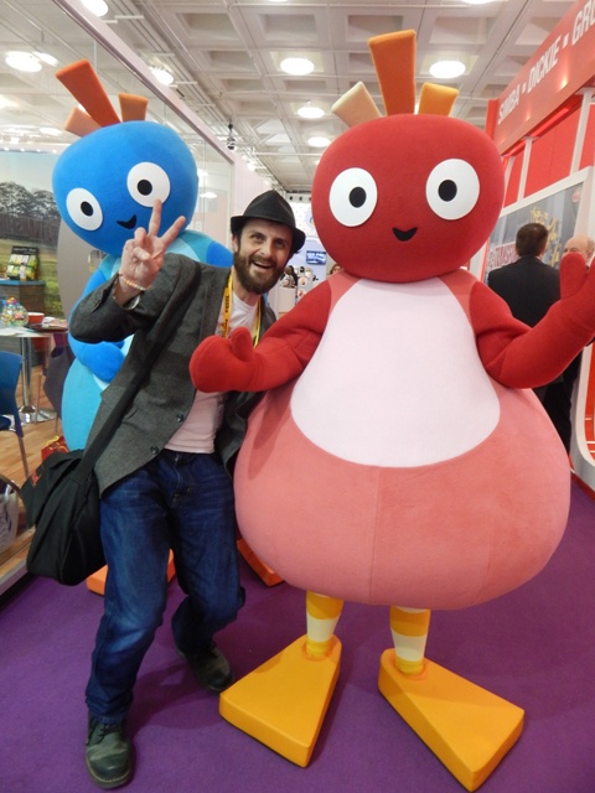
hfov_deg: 61.1
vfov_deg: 76.4
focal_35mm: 22
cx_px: 298
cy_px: 396
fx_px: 504
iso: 400
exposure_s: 1/30
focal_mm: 4
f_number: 3
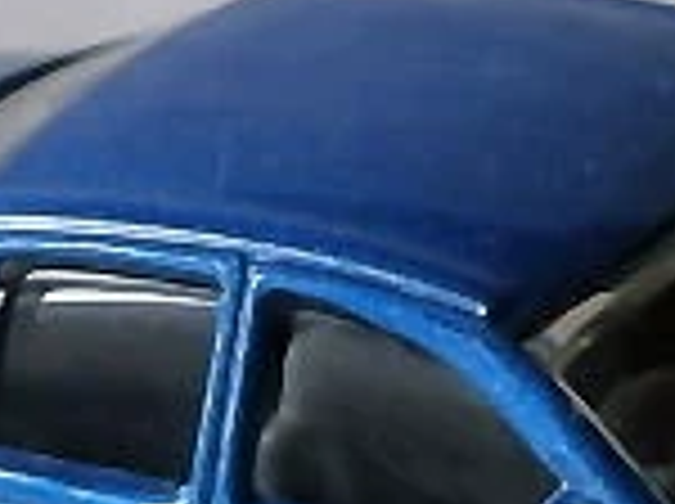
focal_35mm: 201
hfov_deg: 9.8
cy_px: 621
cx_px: 603
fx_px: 3913
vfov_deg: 7.3
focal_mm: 8.3
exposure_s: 1/80
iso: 200
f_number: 3.4
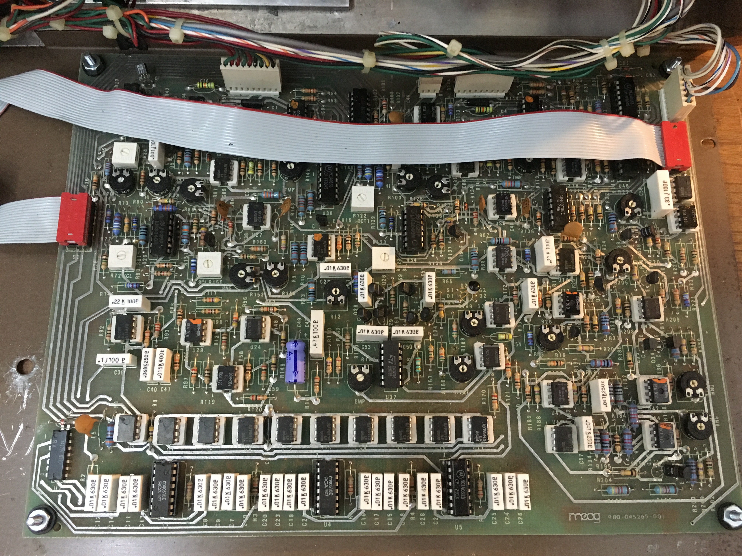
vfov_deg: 48.2
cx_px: 371
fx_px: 622
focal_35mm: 29
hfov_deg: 61.7
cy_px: 278
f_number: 2.2
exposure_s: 1/20
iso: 200
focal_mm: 4.15
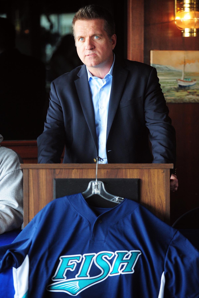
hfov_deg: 9.8
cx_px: 100
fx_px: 1161
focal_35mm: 140
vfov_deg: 14.7
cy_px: 149
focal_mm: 140
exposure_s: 1/250
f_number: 5
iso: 1600
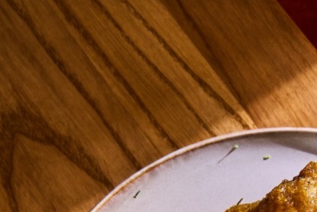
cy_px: 331
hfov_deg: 12.2
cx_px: 380
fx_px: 1444
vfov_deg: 8.2
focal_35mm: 164
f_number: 13
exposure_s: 1/160
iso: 500
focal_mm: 50
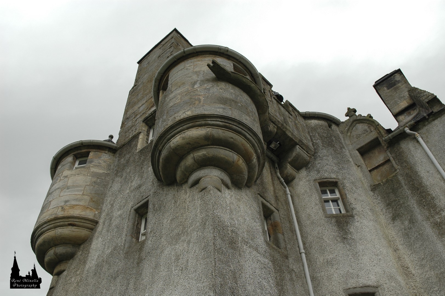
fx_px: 445
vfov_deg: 36.8
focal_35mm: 36
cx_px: 222
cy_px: 148
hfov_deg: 53.2
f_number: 7.1
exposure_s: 1/200
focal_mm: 24
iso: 200
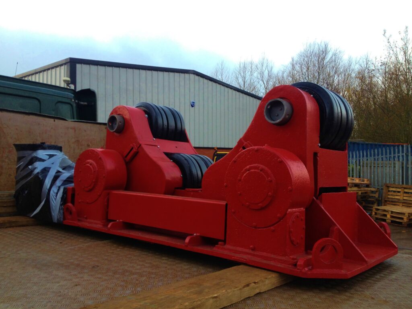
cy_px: 154
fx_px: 417
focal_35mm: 35
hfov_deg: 52.6
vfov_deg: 40.7
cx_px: 206
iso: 50
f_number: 2.4
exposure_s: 1/30
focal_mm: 4.28
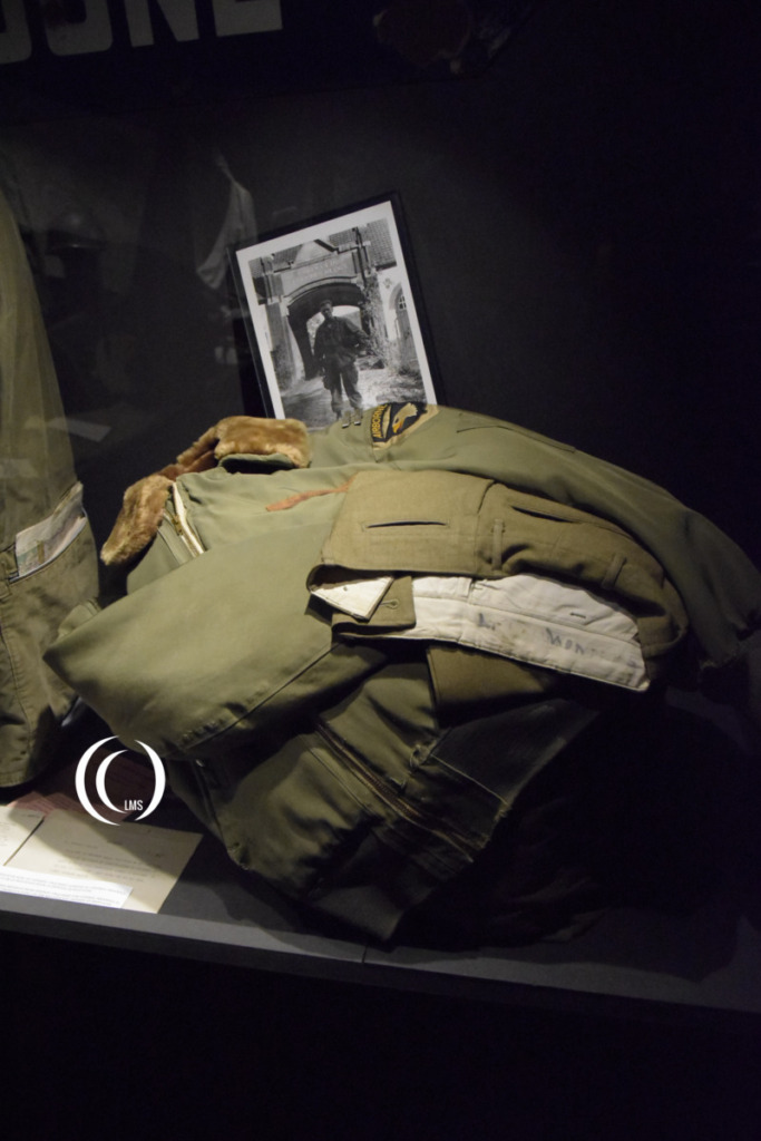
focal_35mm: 27
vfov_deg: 67.4
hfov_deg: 47.9
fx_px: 856
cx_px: 380
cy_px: 570
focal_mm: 18
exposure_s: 1/1000
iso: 8000
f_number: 3.5
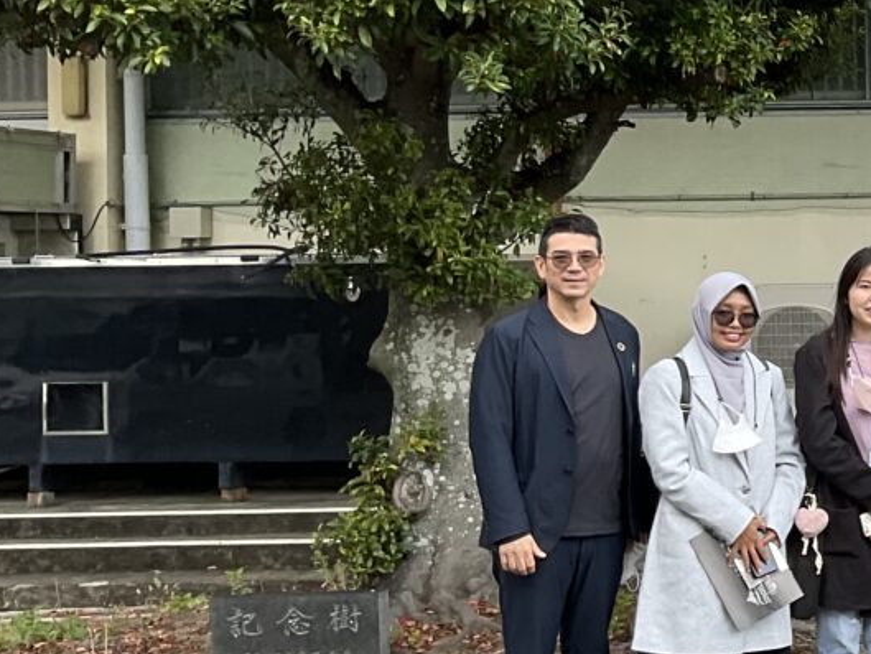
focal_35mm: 86
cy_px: 255
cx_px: 1281
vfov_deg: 17.2
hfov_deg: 19.9
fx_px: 2164
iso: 16
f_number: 1.8
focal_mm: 3
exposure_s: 1/174
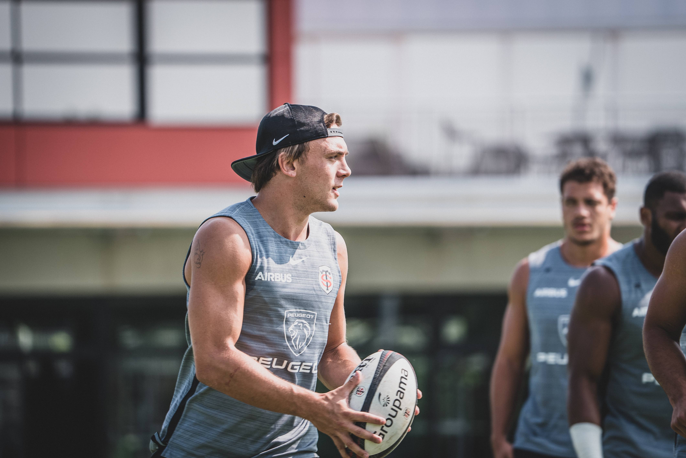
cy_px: 229
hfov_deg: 5.4
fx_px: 7226
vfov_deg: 3.6
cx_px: 343
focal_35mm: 379
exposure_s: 1/400
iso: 160
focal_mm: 379
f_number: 6.3
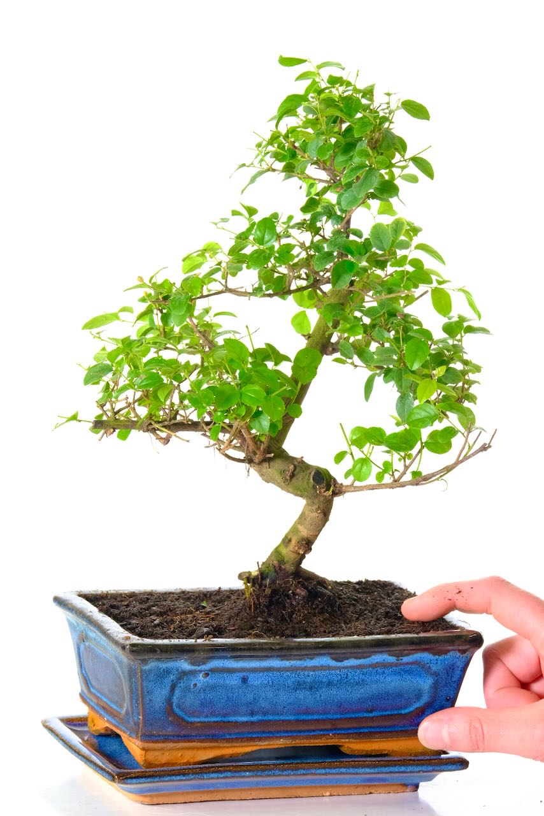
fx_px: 3738
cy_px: 408
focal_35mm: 165
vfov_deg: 12.4
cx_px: 272
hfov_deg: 8.3
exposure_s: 1/13
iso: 1600
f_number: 11
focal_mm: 110.3
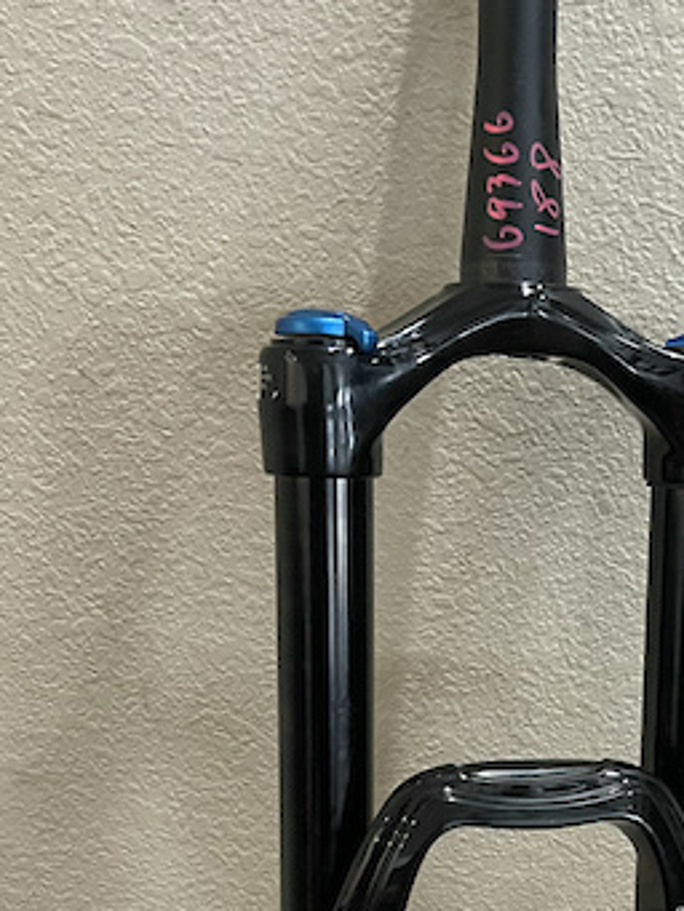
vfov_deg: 30.6
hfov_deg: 23.6
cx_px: 564
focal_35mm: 61
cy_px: 783
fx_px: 1606
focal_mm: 5.1
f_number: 1.6
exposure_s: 1/30
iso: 640
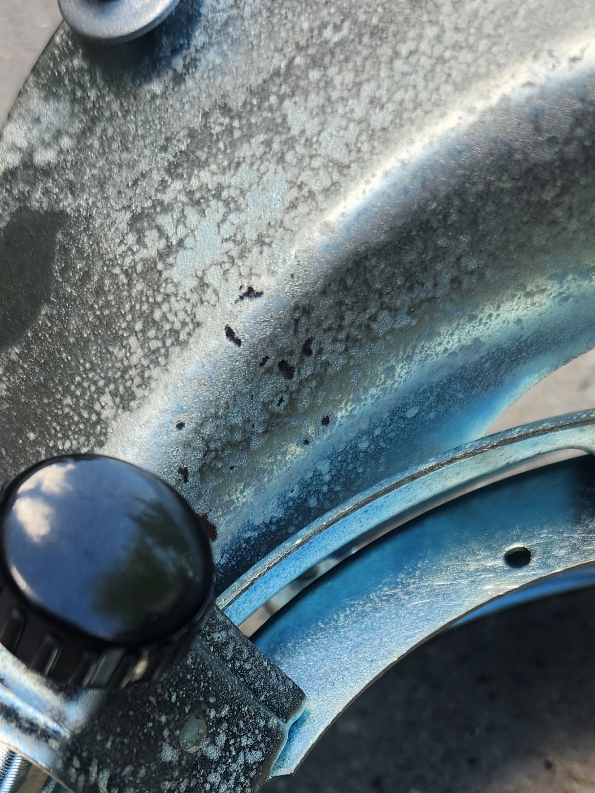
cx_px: 291
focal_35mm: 52
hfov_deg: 28.0
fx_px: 1192
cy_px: 714
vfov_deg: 34.7
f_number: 1.8
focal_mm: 5.4
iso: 40
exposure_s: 1/180
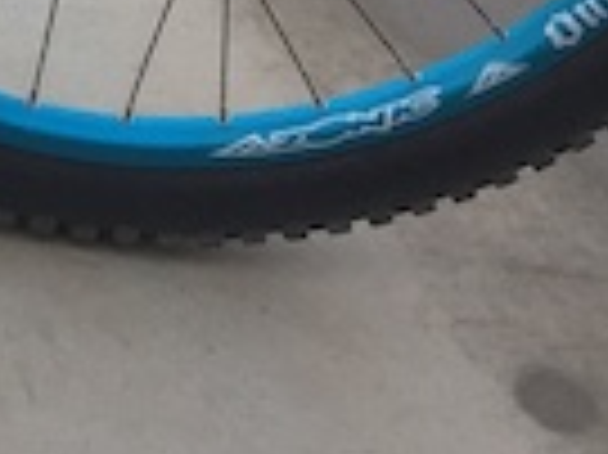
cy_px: -593
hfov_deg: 10.0
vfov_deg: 8.0
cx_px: -878
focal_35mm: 172
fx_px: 3018
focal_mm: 4.15
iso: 32
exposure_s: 1/527
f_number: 2.2
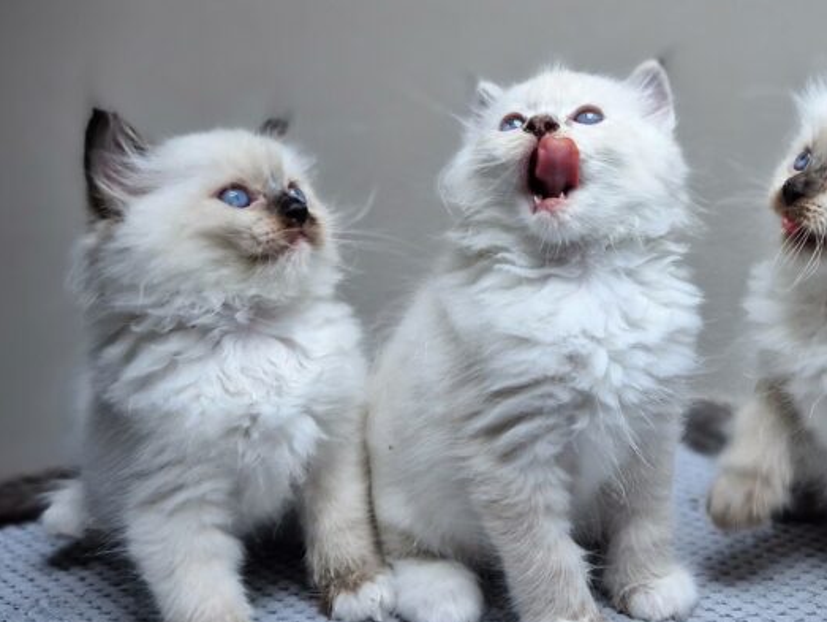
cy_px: 190
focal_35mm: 45
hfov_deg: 41.3
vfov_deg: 31.9
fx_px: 1076
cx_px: 579
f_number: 1.8
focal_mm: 5.4
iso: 125
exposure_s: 1/100
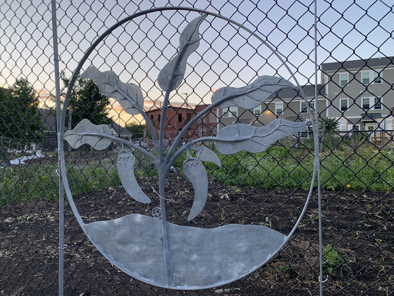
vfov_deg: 53.1
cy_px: 148
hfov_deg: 67.3
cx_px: 197
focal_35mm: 26
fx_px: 296
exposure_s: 1/122
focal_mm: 4.25
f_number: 1.8
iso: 25
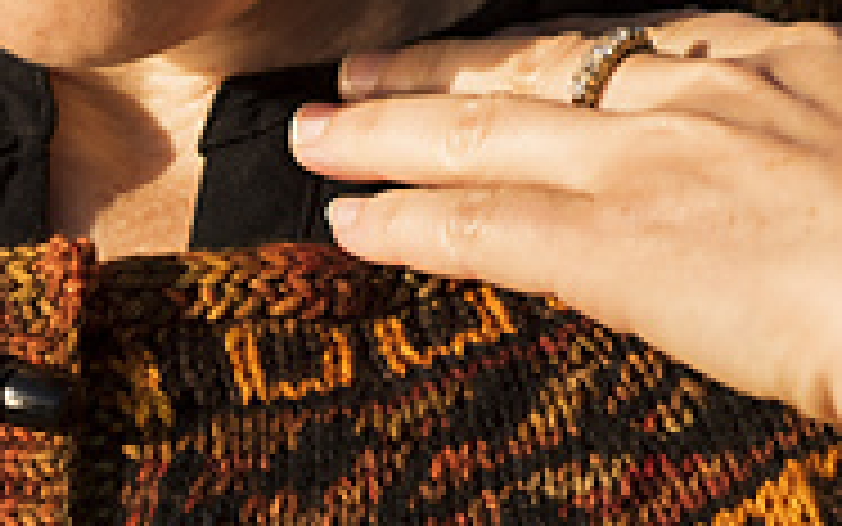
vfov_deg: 5.6
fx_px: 5325
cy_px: 598
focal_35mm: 232
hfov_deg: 8.9
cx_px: -117
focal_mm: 85
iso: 64
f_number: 5
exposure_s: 1/400
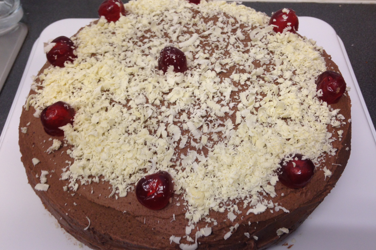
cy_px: 130
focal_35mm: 35
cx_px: 191
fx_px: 366
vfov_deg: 37.8
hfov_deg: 54.4
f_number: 2.4
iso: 64
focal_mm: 4.12
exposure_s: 1/20
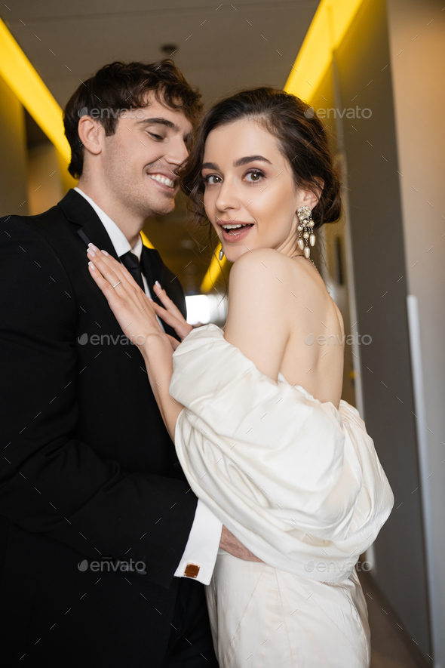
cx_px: 222
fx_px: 649
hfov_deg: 37.9
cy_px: 334
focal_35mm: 35
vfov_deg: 54.4
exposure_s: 1/250
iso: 640
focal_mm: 35
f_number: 2.5
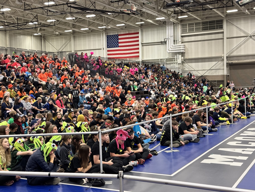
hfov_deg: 39.7
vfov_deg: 30.3
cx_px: 128
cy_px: 96
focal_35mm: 48
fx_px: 354
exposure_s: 1/60
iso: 250
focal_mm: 6.76
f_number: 1.78
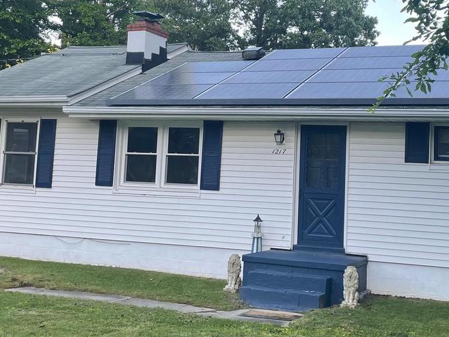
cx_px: 268
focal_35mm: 57
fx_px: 739
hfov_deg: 33.7
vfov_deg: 25.5
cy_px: 109
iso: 32
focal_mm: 4.2
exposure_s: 1/121
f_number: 1.6
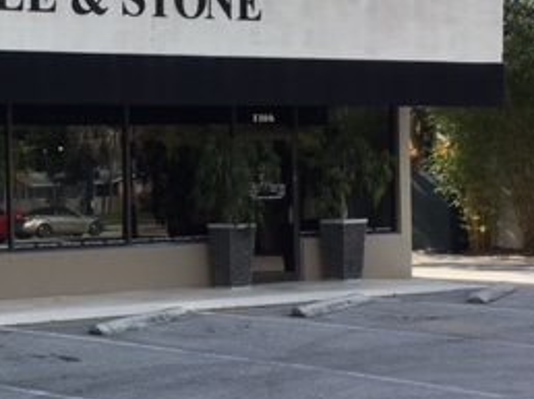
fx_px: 1110
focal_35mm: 72
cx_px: -116
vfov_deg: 20.4
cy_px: 232
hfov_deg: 24.4
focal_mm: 4.15
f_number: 2.2
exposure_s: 1/927
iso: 25
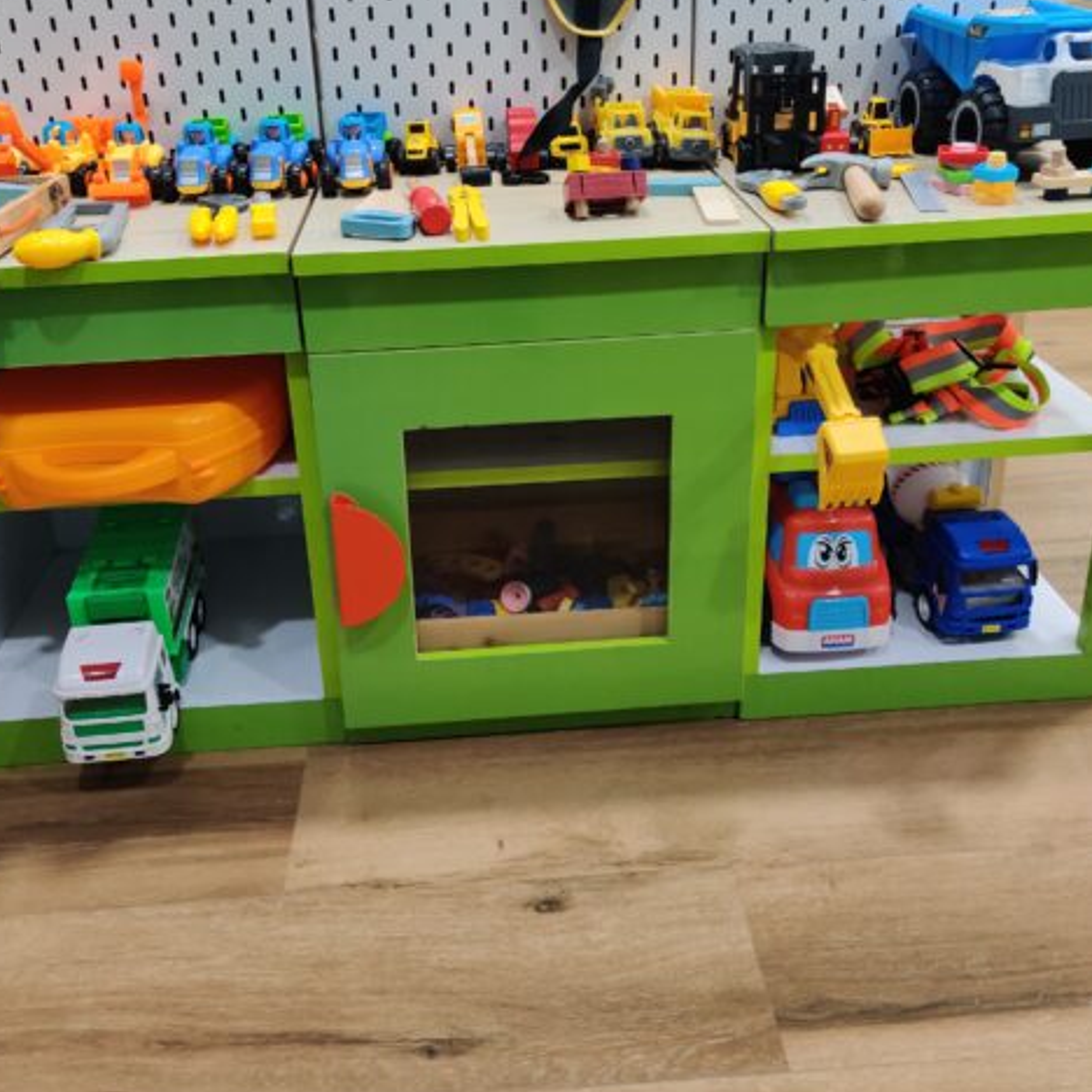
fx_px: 1213
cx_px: 513
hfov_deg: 48.4
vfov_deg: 47.7
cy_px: 368
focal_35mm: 34
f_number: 1.65
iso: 500
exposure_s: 1/50
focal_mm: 4.75
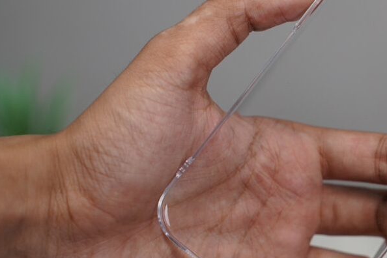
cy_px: 114
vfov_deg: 10.2
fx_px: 1451
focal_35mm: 135
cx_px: 342
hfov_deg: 15.0
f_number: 4
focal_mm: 67
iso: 640
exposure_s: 1/200
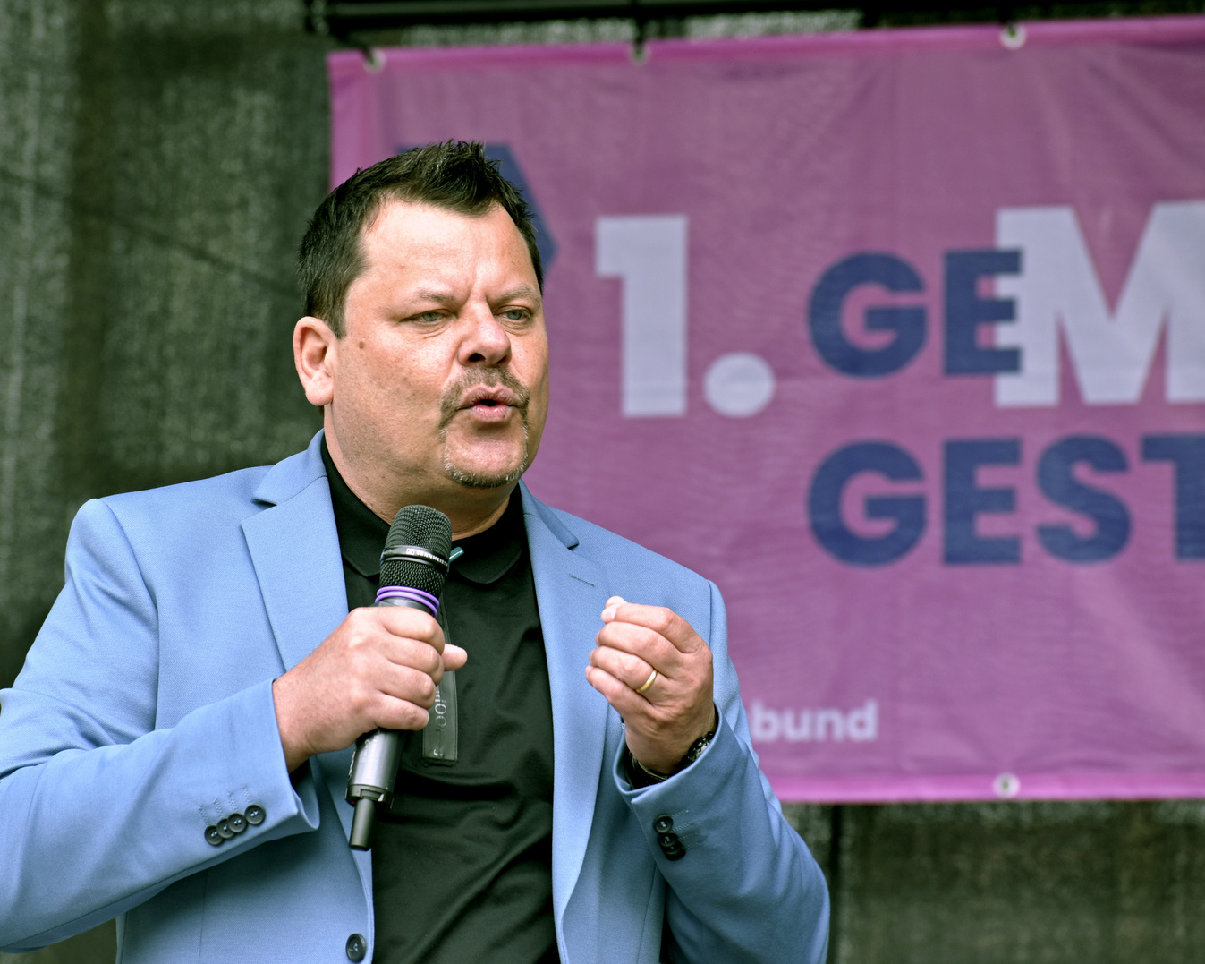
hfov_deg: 7.9
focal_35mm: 246
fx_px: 8756
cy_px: 482
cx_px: 506
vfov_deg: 6.3
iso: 200
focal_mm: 145
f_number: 6.3
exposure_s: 1/125
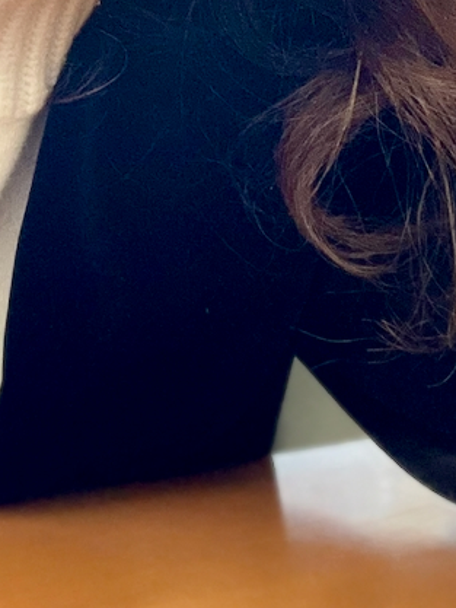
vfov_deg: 19.1
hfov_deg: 15.5
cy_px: -255
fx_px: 1615
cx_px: -90
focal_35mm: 92
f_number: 2.2
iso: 320
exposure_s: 1/60
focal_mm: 2.71
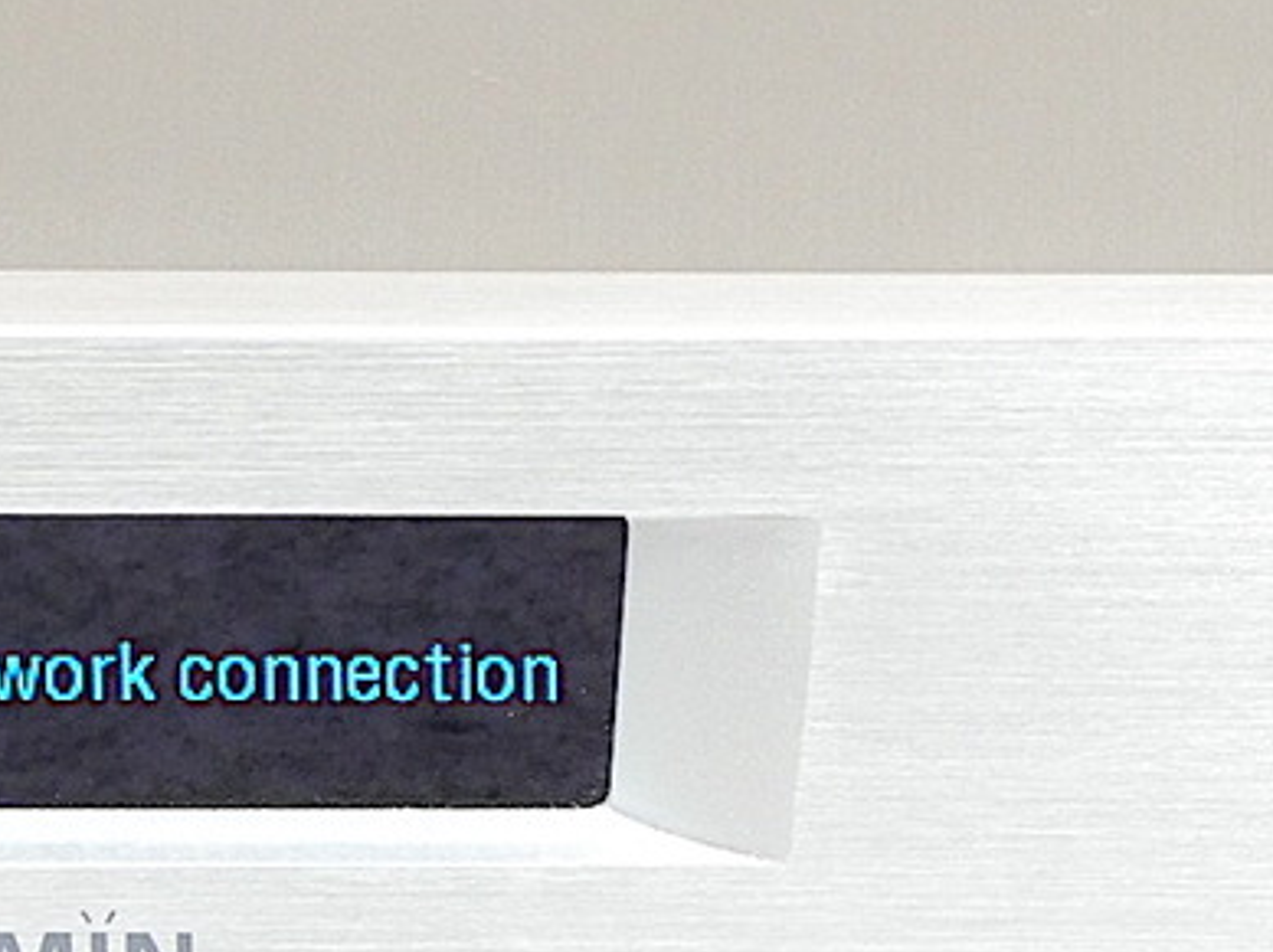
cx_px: 1047
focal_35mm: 494
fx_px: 18150
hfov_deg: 4.0
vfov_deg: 3.0
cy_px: 671
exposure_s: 1/13
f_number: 5.6
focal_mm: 35.8
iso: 400
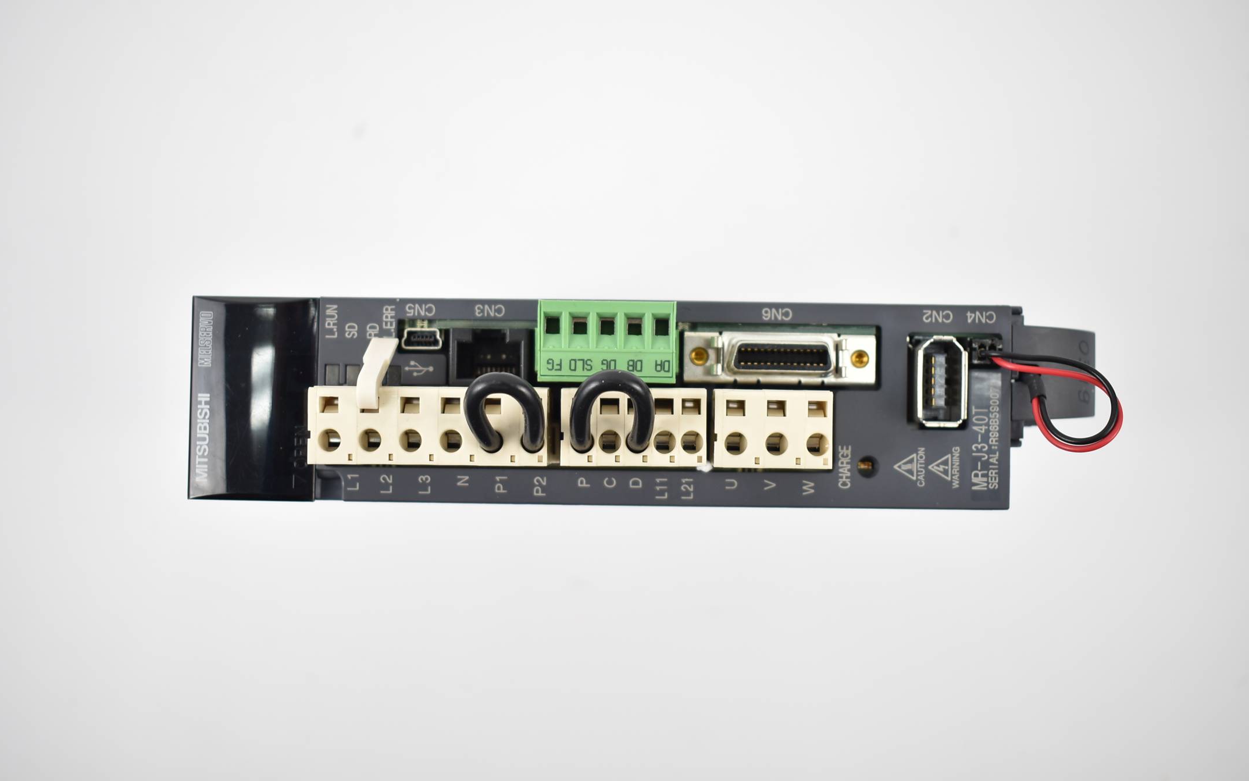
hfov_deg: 49.3
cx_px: 626
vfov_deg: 32.0
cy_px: 383
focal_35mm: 40
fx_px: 1362
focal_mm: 26
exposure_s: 1/40
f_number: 4
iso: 180
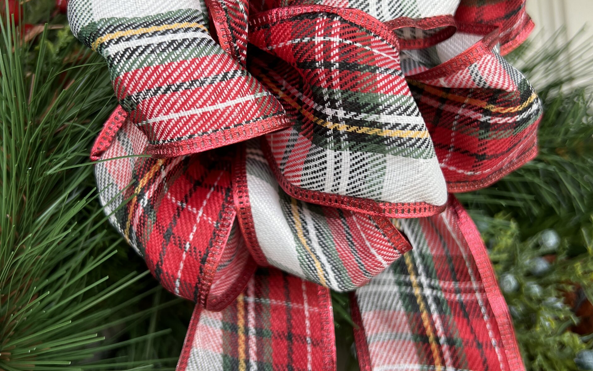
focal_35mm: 37
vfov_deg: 34.3
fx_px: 598
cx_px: 295
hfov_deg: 52.7
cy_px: 151
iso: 40
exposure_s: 1/121
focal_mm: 5.7
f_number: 1.5
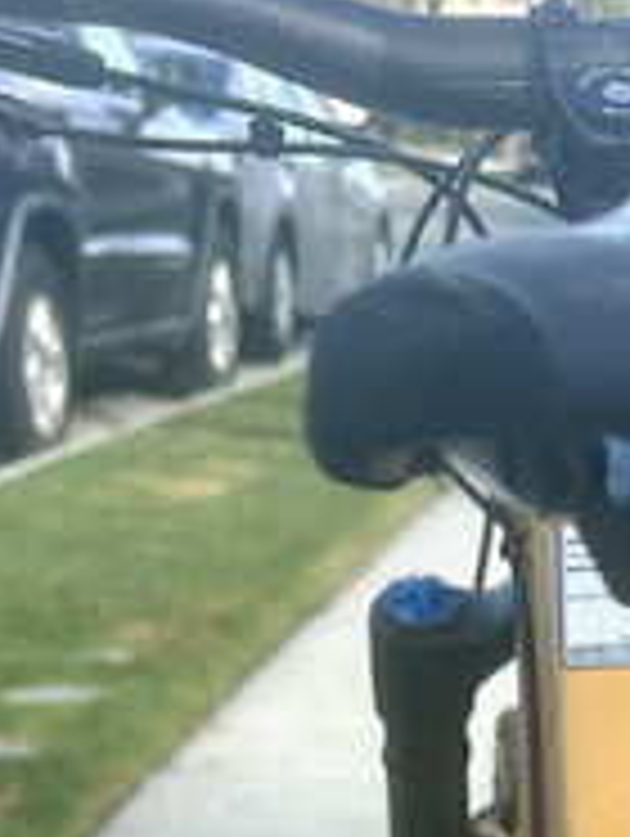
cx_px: 621
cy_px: 1683
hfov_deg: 14.2
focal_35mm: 103
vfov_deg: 15.3
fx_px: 2494
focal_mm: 6.86
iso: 80
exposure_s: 1/1289
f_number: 1.78
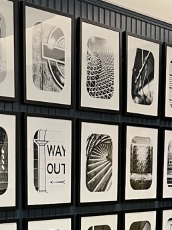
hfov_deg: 15.9
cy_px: 268
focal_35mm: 91
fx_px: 603
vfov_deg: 20.3
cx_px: 2
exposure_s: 1/50
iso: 160
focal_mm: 5.7
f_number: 1.5
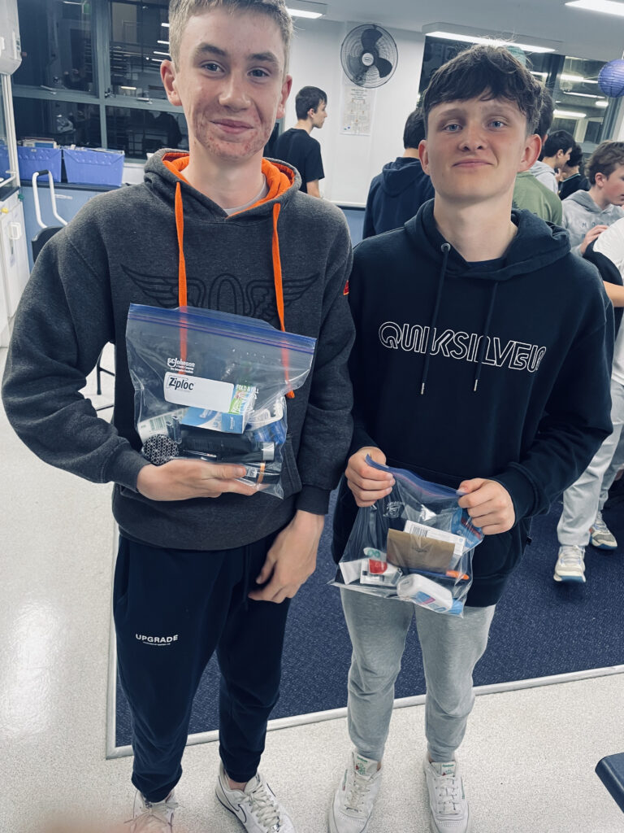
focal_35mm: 26
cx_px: 312
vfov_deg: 67.3
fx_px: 625
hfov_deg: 53.1
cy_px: 416
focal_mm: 4.2
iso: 100
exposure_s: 1/50
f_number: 1.6
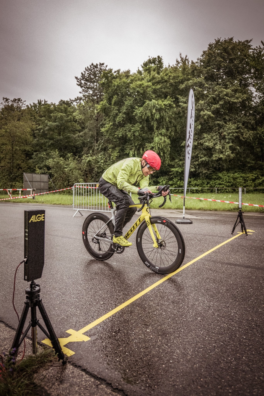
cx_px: 132
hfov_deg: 53.2
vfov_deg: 73.7
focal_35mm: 24
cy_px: 198
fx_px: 264
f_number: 2.8
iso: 6400
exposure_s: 1/1600
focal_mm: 24
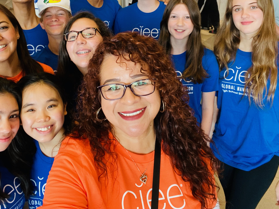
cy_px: 61
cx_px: 126
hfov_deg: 51.3
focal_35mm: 36
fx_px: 290
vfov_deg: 38.9
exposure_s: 1/60
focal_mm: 2.71
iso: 160
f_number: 2.2
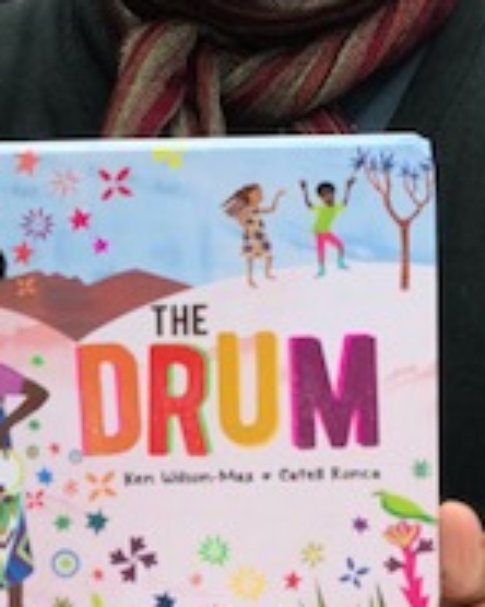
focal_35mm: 192
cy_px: -30
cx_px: 344
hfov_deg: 8.0
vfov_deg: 10.0
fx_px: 3445
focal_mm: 6.6
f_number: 2.8
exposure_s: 1/50
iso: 25
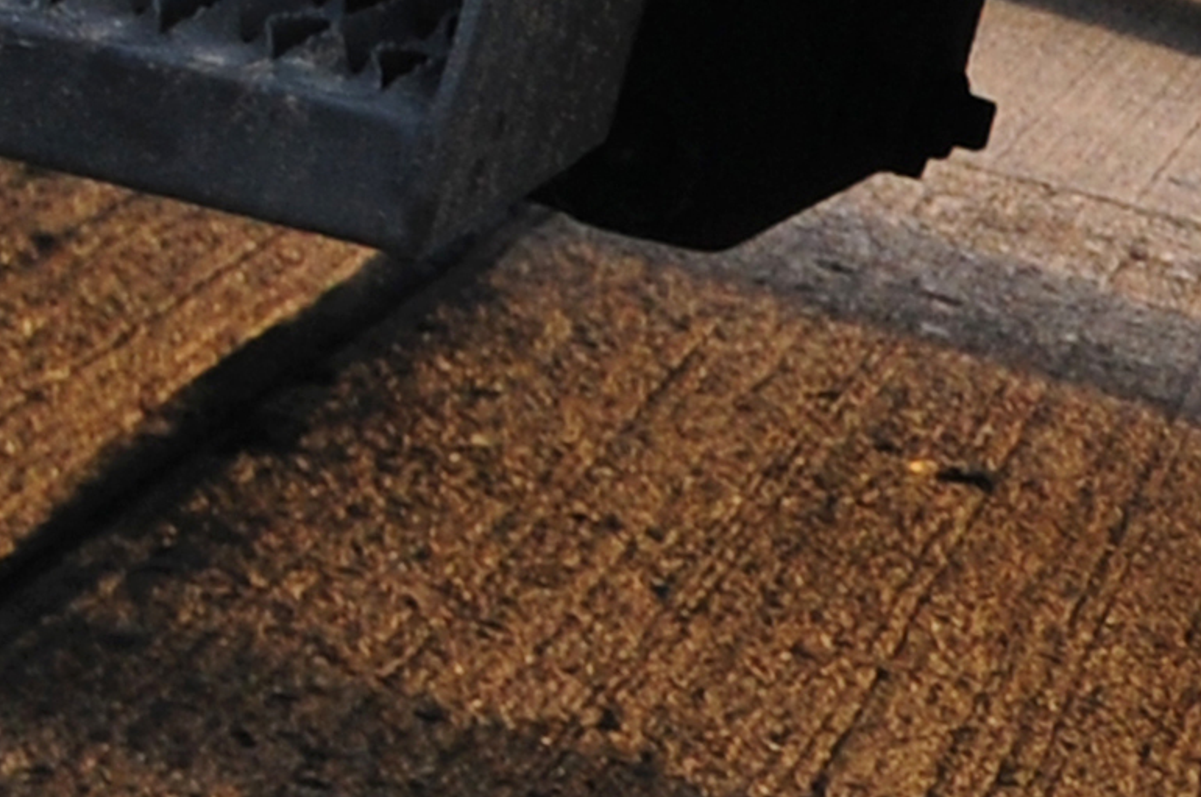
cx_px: 2489
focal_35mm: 117
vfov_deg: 11.6
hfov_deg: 14.3
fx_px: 3897
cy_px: 608
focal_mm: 14
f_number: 4.5
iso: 250
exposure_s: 1/100
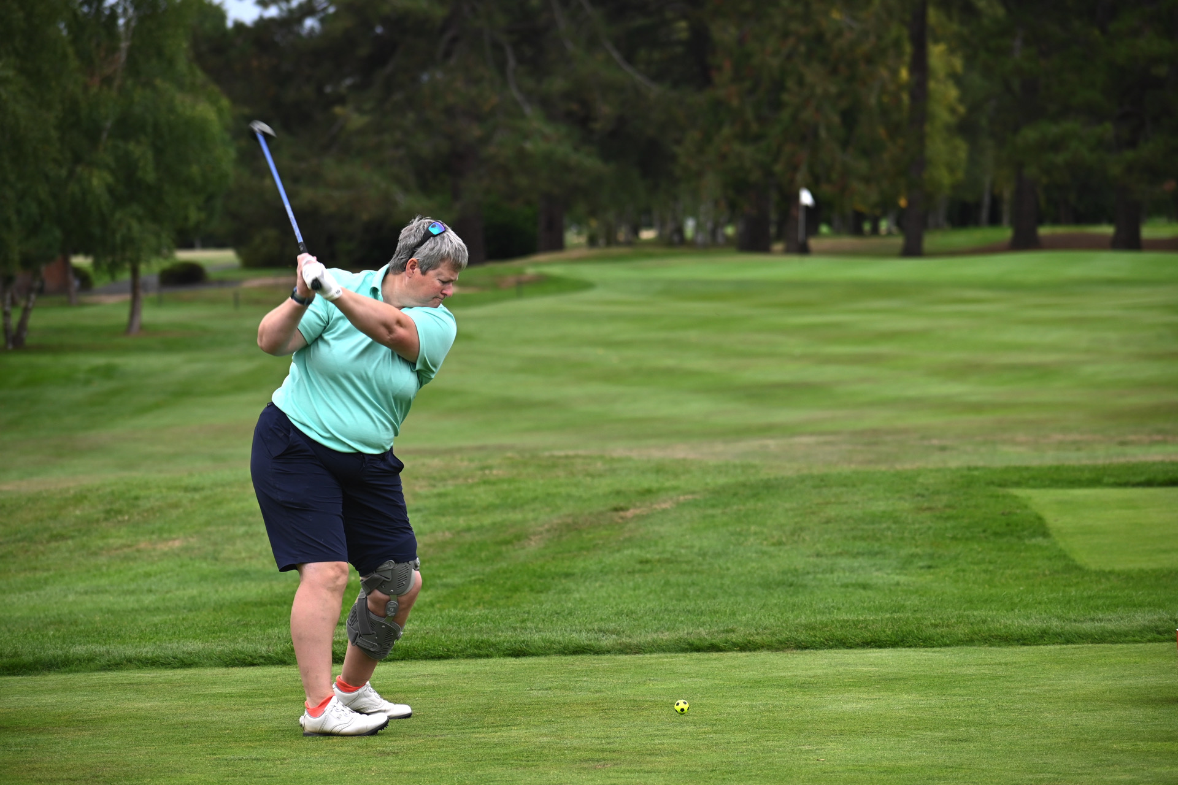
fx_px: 6380
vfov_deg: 7.0
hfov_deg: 10.5
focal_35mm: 195
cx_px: 589
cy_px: 392
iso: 200
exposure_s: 1/250
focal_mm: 130
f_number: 5.6
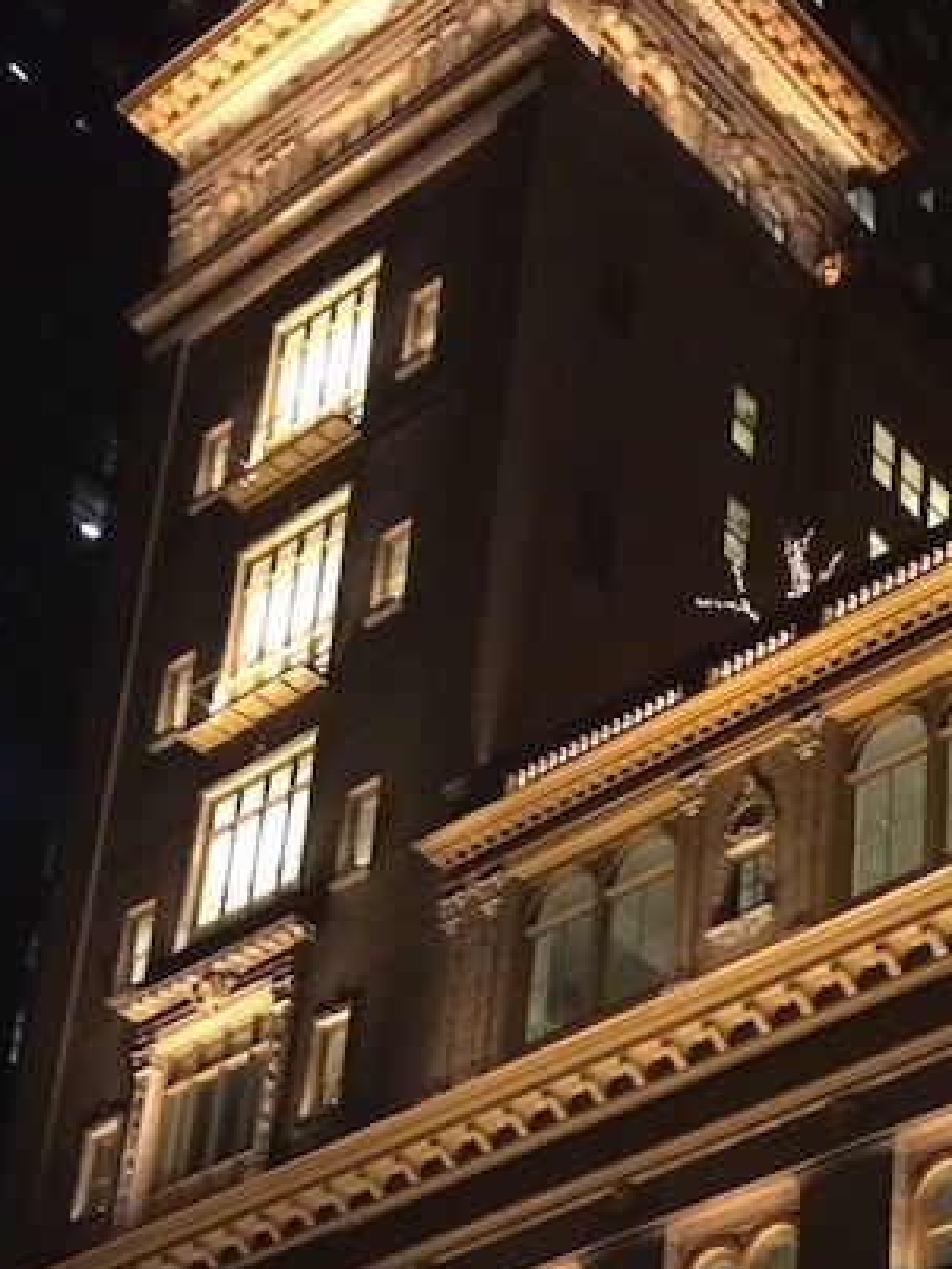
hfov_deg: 18.9
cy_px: 1554
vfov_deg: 23.8
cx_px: 1129
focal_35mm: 74
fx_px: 2712
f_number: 2.2
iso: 320
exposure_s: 1/30
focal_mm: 4.15
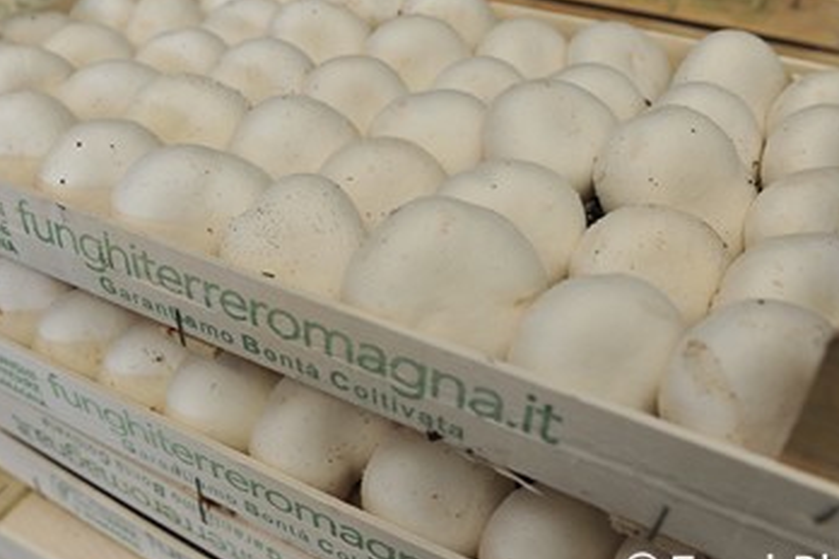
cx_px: 374
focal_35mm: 37
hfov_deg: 51.8
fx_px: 862
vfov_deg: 35.9
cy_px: 234
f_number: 5
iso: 450
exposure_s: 1/80
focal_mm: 28
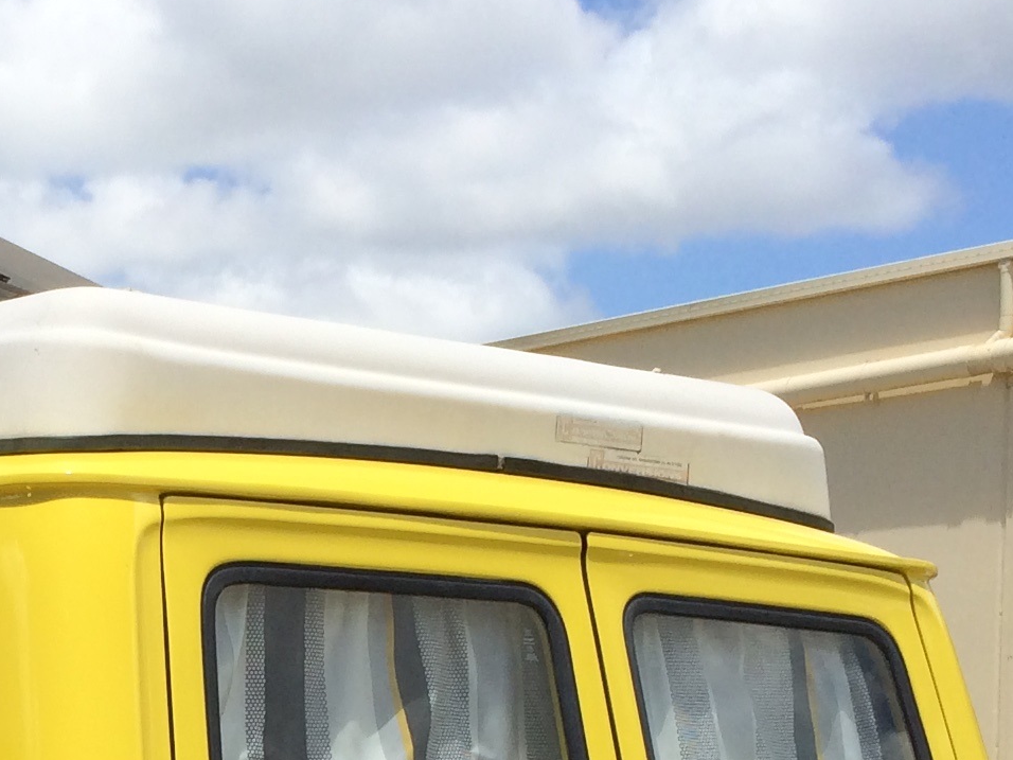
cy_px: 1231
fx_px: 2897
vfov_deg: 13.8
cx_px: -11
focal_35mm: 99
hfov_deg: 19.2
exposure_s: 1/2564
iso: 32
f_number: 2.2
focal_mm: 4.15
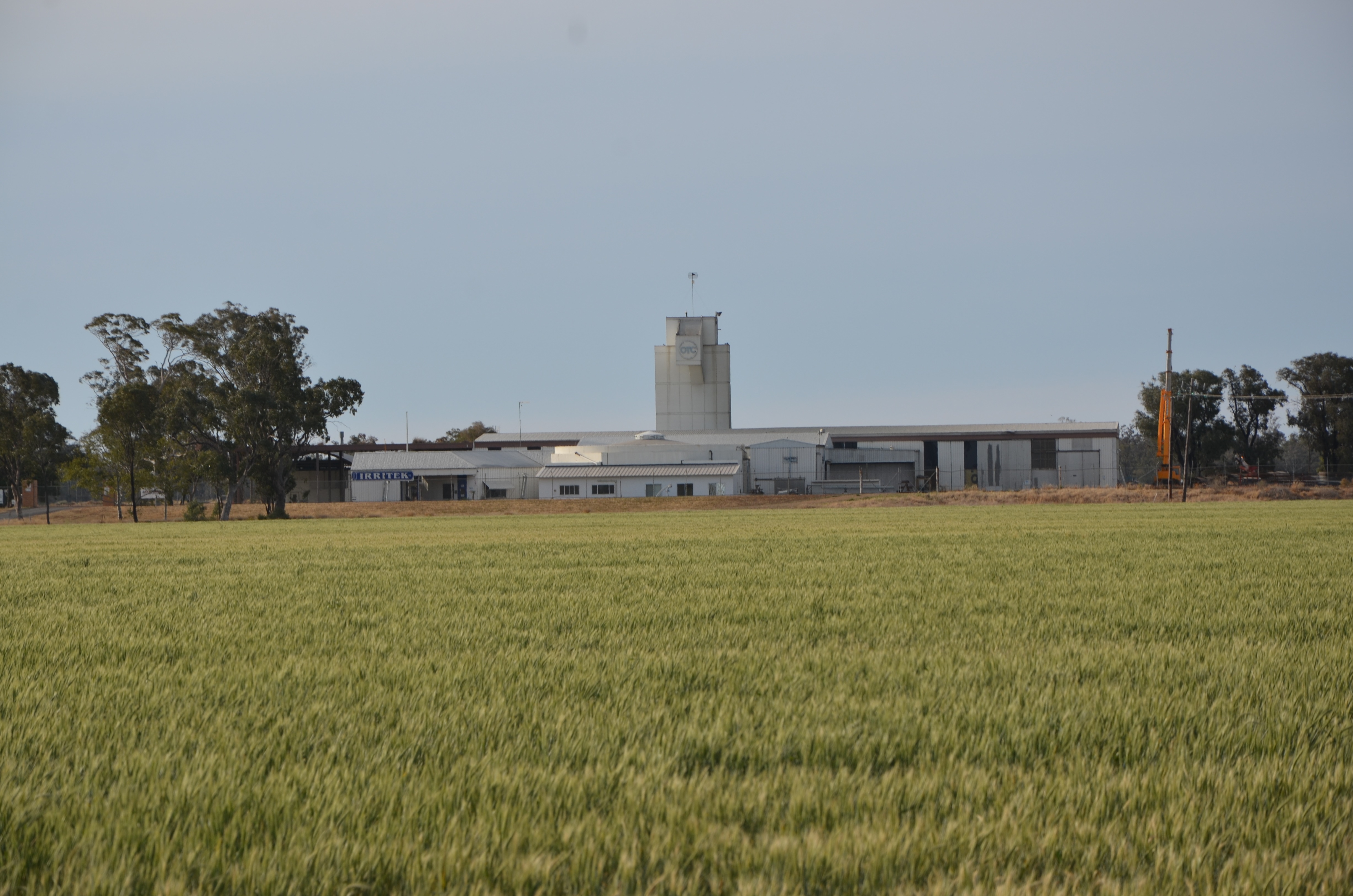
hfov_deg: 13.0
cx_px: 680
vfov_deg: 8.6
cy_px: 445
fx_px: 5944
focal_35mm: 159
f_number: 8
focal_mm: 105
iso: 100
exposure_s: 1/250
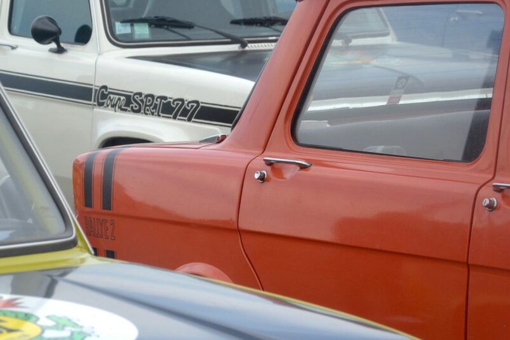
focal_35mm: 229
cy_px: 258
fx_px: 3245
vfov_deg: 6.0
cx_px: 148
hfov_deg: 9.0
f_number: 5.3
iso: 400
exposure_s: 1/800
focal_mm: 80
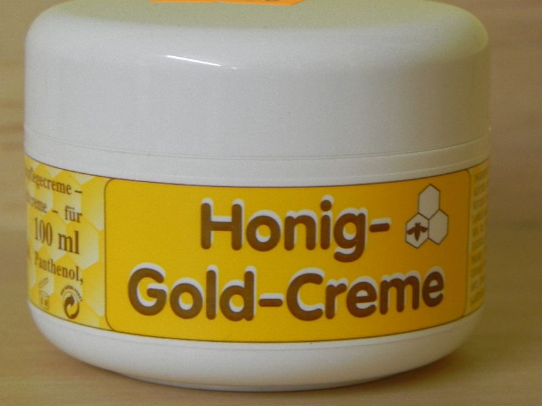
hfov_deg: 13.7
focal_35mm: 144
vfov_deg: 10.3
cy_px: 203
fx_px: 2255
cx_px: 271
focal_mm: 25.7
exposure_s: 1/30
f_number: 4.5
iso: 360
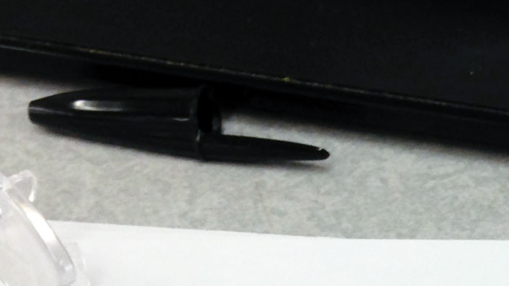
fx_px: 1876
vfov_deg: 8.1
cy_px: 688
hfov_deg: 15.0
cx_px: 587
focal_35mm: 139
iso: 50
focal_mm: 4.13
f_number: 2.4
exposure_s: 1/20
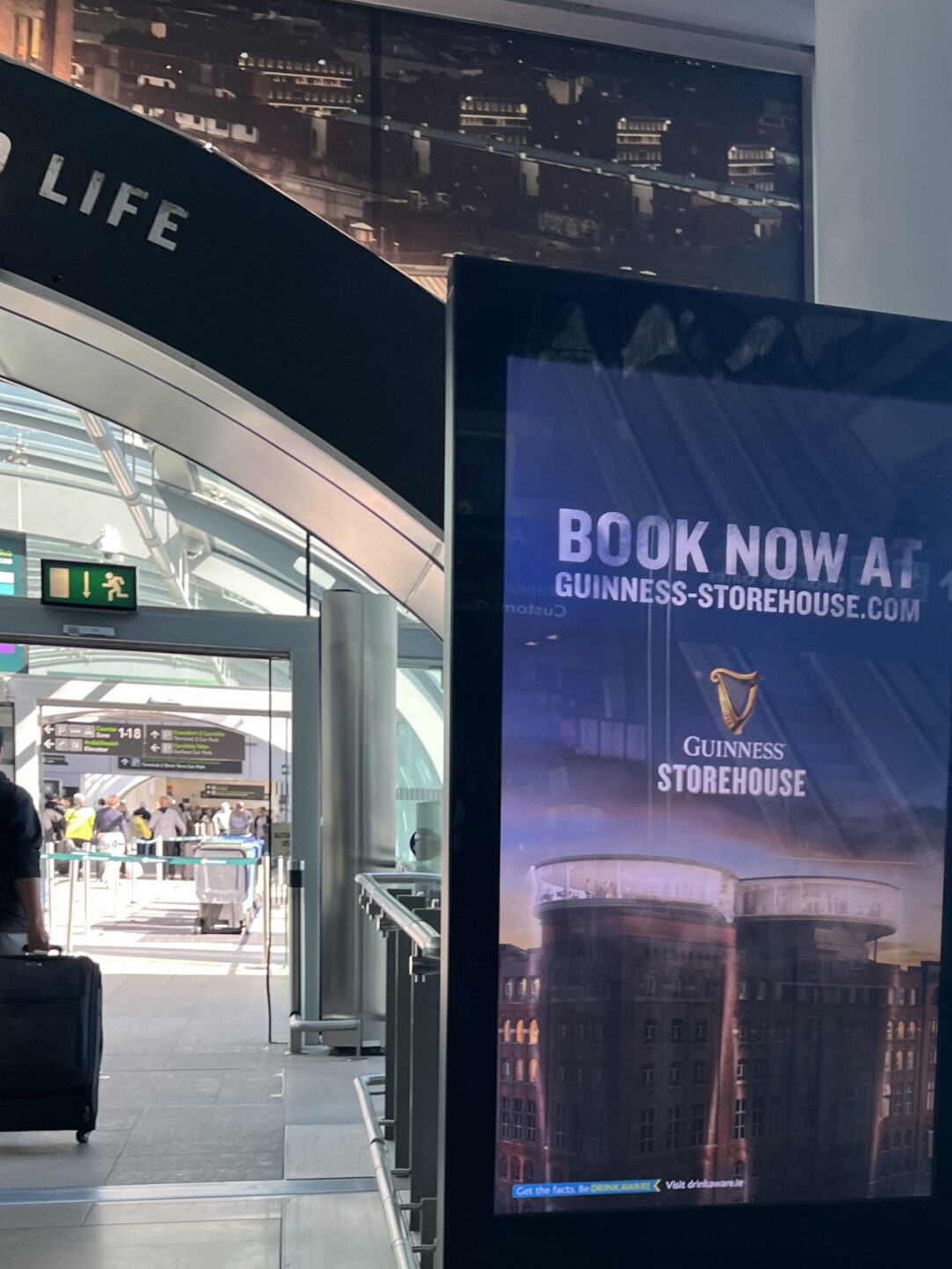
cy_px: 1003
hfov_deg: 30.5
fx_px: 1687
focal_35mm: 46
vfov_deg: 39.7
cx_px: 801
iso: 40
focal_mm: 5.1
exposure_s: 1/122
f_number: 1.6
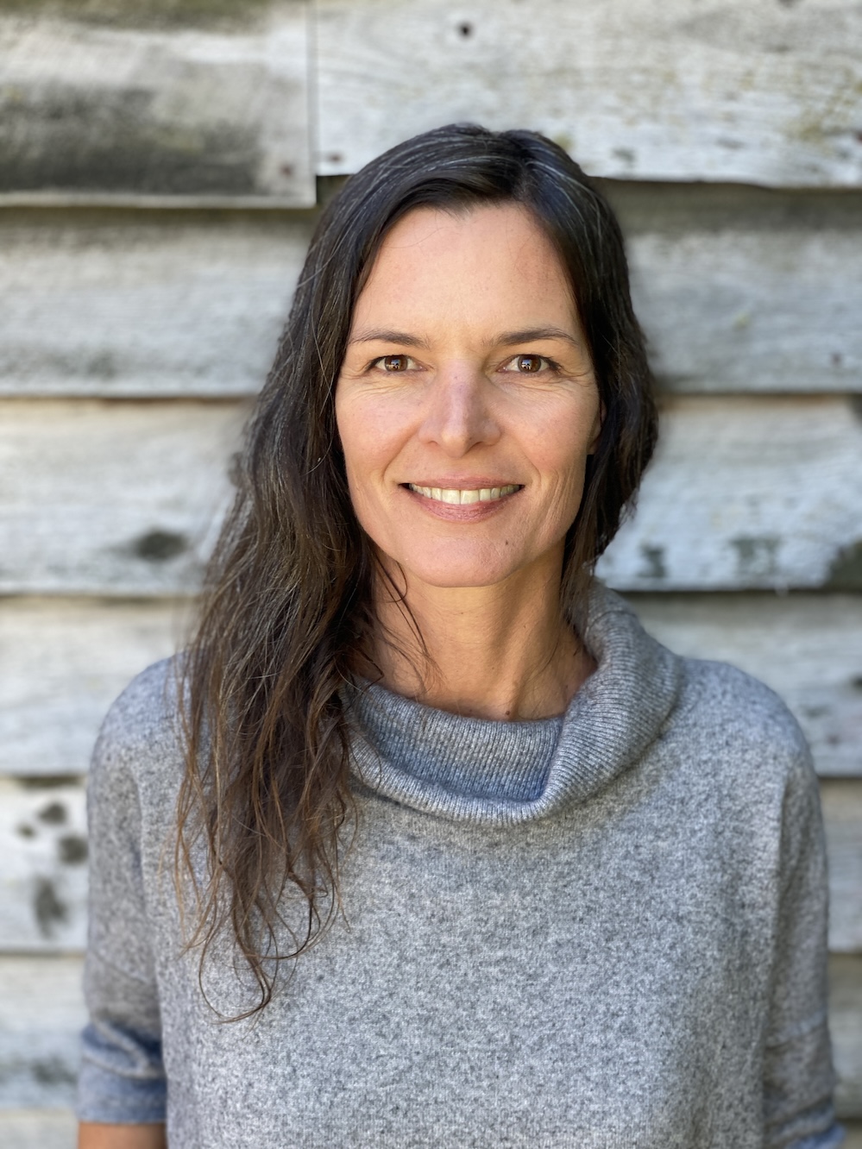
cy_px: 574
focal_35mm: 52
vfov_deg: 36.8
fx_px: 1727
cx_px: 431
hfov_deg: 28.0
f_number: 2
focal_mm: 6
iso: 40
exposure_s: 1/122
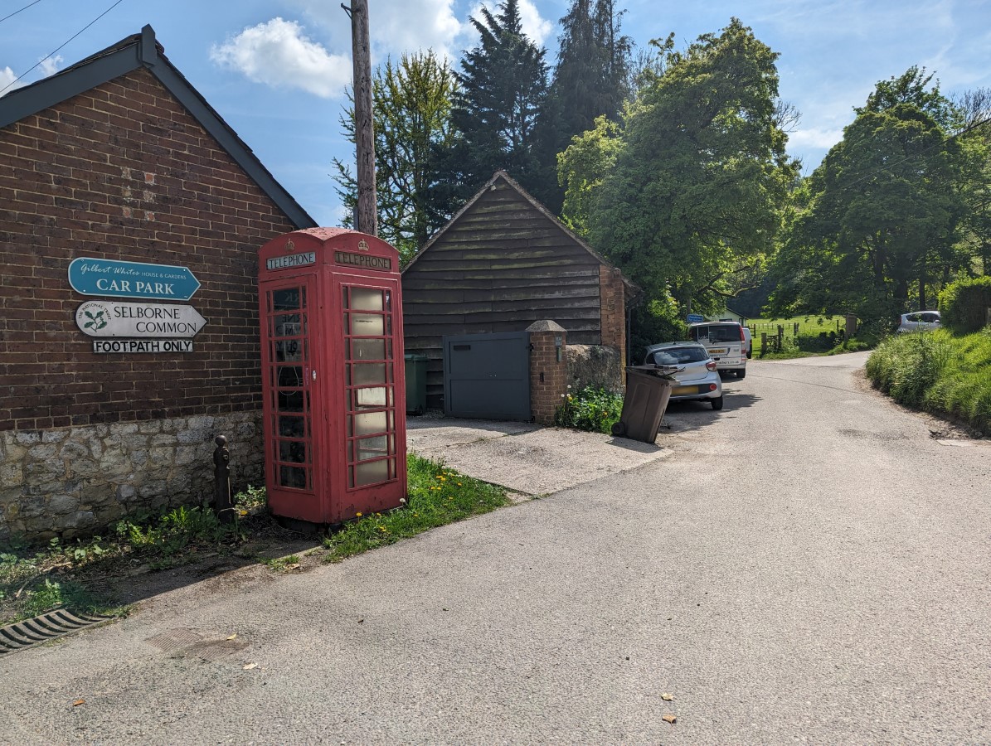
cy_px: 373
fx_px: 688
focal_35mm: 24
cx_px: 496
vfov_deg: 56.9
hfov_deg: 71.5
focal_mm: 6.81
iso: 49
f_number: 1.85
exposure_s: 1/4348
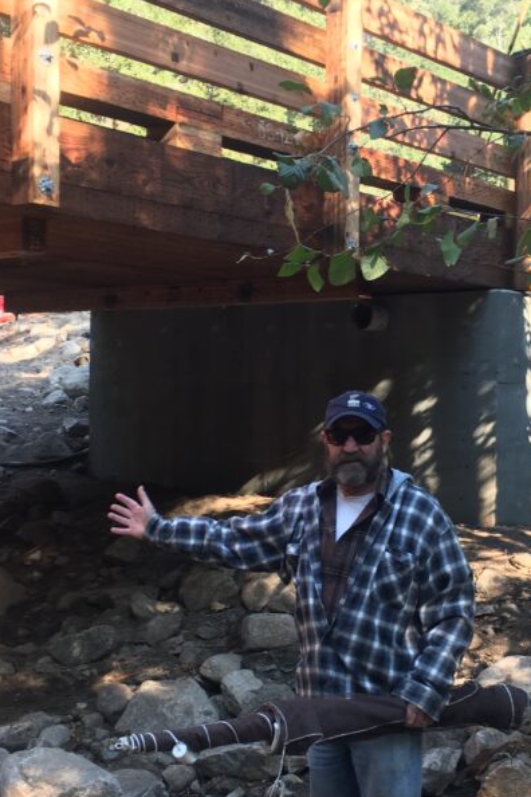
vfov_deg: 38.0
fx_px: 1150
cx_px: 357
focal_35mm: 52
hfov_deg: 25.8
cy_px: 490
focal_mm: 4.15
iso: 32
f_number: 2.2
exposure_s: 1/120
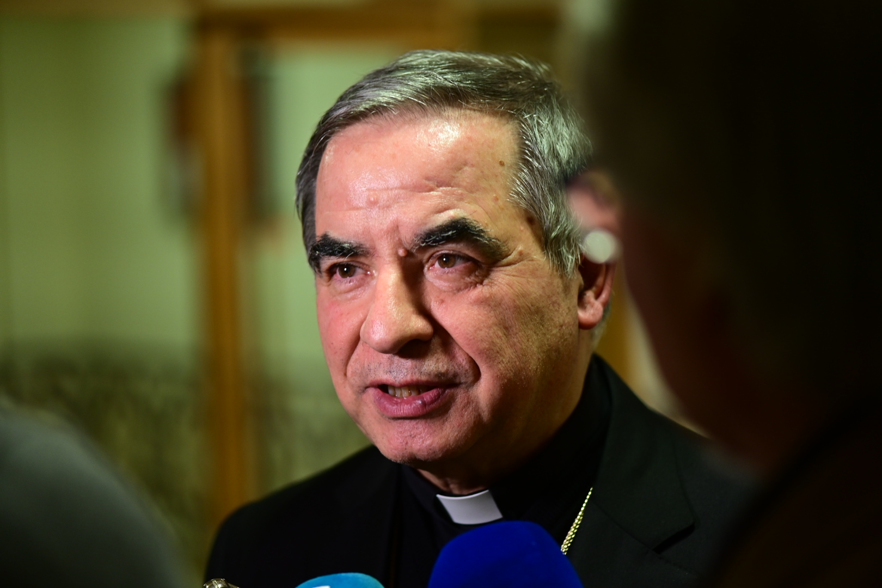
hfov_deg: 19.5
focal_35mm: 105
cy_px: 294
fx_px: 2572
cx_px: 441
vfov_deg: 13.0
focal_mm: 105
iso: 1250
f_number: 3
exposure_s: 1/100
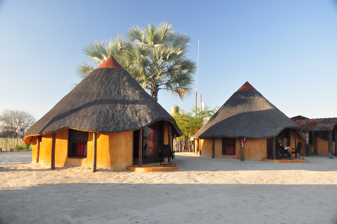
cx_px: 168
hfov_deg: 67.4
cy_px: 112
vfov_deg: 47.8
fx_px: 252
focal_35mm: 27
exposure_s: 1/200
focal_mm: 18
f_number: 7.1
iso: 1250
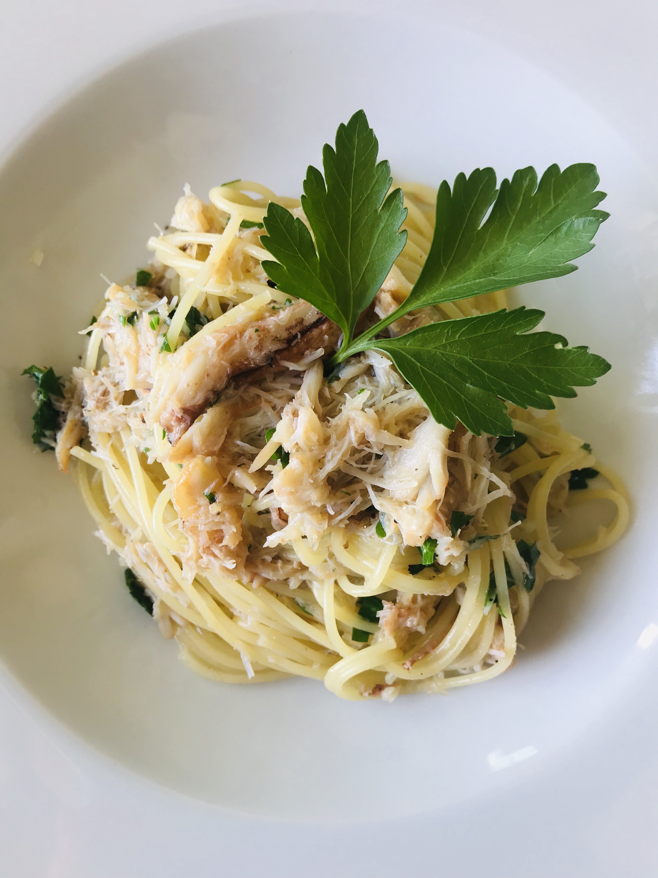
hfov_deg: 49.7
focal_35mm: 28
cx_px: 329
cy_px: 439
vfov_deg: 63.4
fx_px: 710
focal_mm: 3.99
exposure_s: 1/60
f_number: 1.8
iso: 20
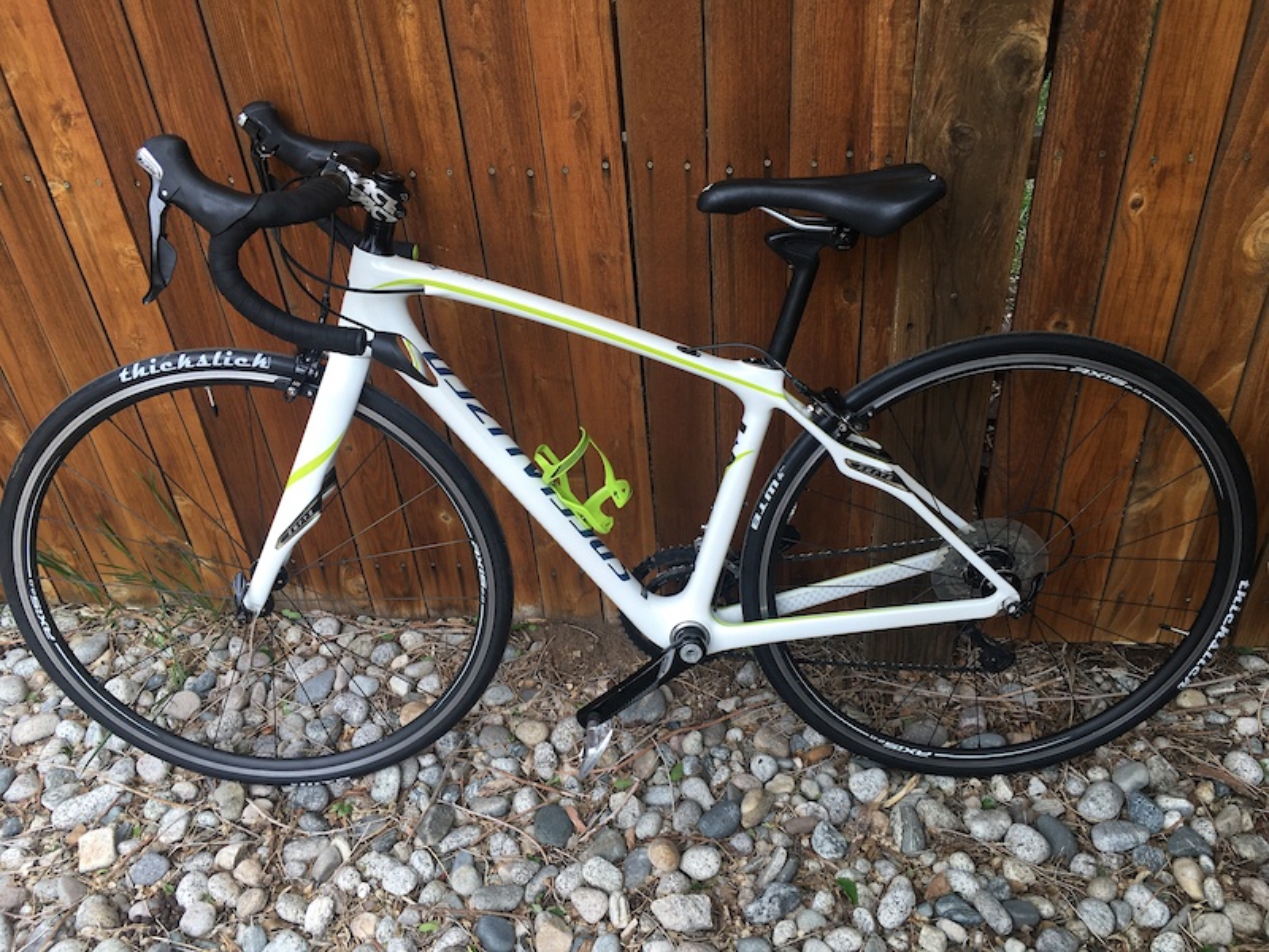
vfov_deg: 48.2
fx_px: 1063
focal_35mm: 29
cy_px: 476
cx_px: 634
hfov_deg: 61.7
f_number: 2.2
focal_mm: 4.15
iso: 25
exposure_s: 1/160
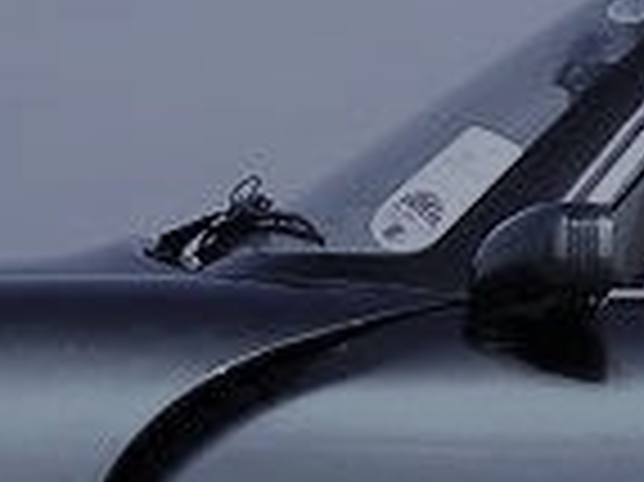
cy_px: 203
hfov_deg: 7.2
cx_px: 592
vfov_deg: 5.4
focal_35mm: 276
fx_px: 5130
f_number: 6.4
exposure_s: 1/181
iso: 50
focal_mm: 6.3
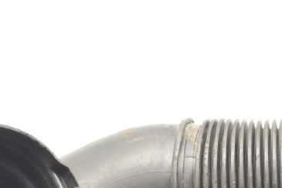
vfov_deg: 9.0
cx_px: 268
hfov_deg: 13.6
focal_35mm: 149
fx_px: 1170
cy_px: 246
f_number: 8
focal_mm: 35
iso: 6400
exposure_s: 1/250
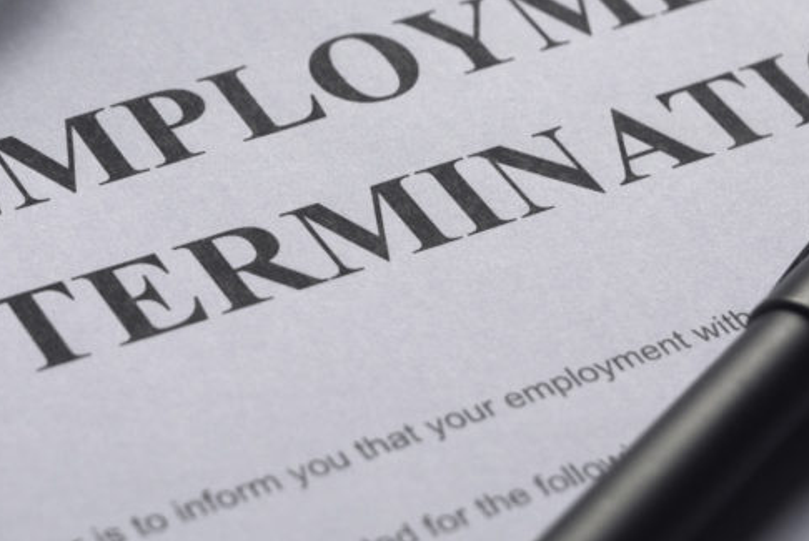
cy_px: 34
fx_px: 3554
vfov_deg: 8.7
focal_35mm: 158
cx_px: 376
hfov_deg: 13.0
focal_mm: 34
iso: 200
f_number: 4.5
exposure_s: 1/125
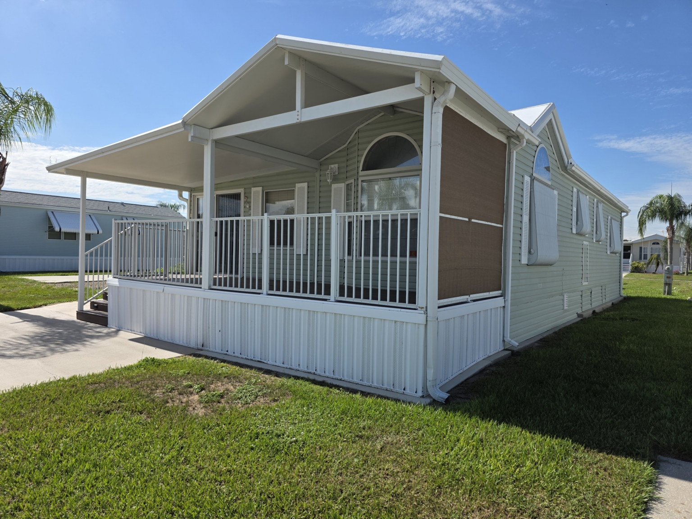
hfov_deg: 73.9
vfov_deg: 58.9
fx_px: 460
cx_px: 346
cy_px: 260
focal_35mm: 23
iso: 80
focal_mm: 6.3
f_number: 1.7
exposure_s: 1/5608
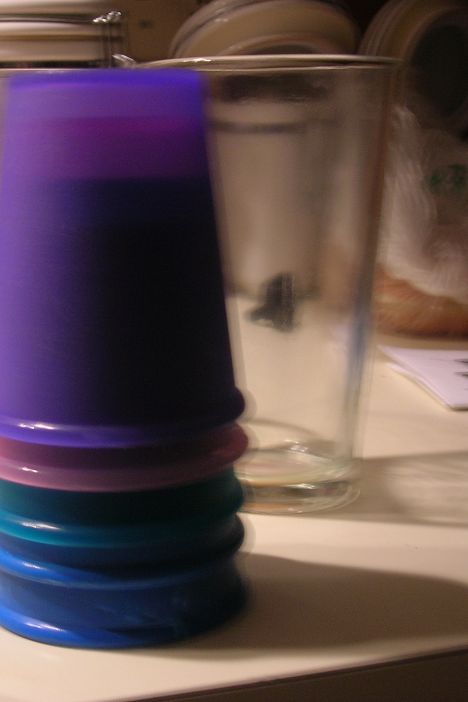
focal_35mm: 59
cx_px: 111
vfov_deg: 33.9
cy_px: 349
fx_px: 1151
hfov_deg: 22.7
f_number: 3.1
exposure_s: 1/3.8
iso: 59
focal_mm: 7
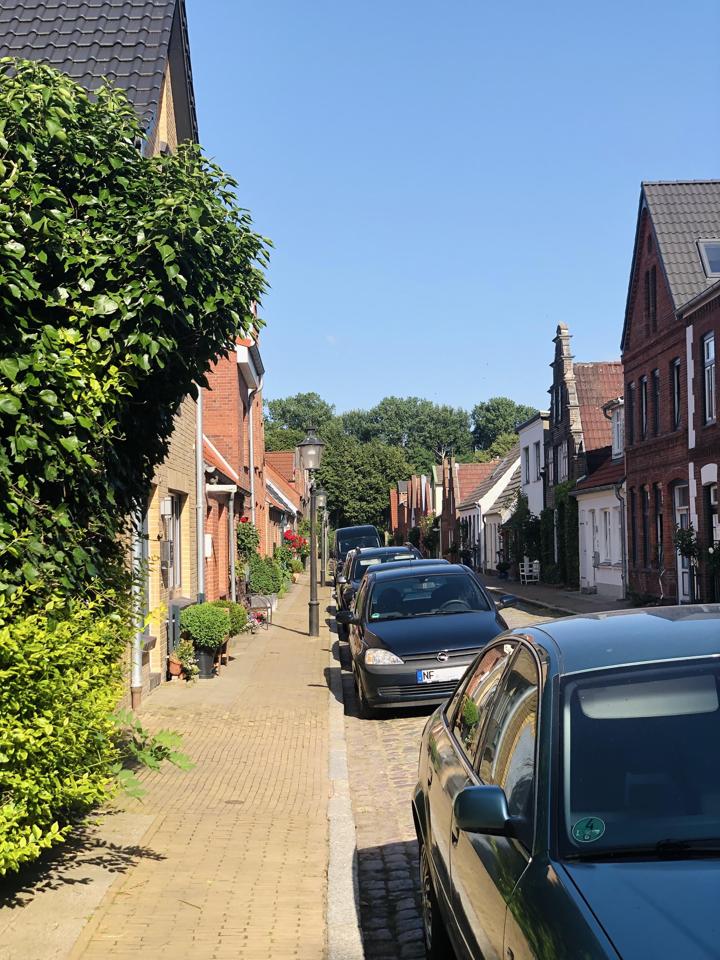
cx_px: 360
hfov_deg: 28.0
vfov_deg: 36.8
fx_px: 1442
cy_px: 480
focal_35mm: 52
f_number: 2.4
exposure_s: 1/774
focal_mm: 6
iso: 16
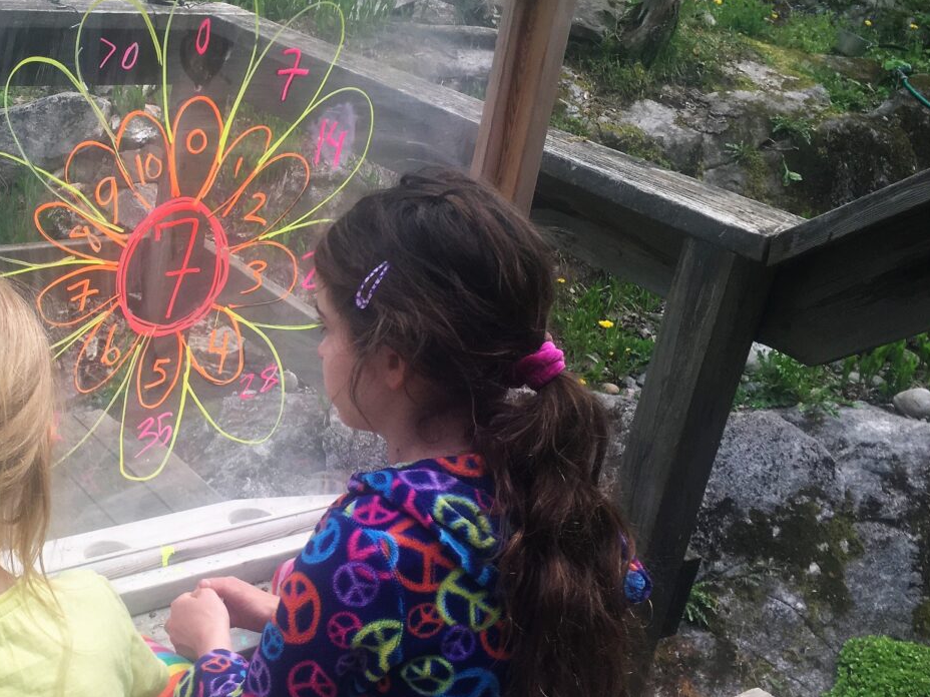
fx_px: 1290
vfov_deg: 30.2
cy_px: 298
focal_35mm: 48
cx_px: 205
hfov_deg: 38.4
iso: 25
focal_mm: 4.15
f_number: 2.2
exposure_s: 1/120
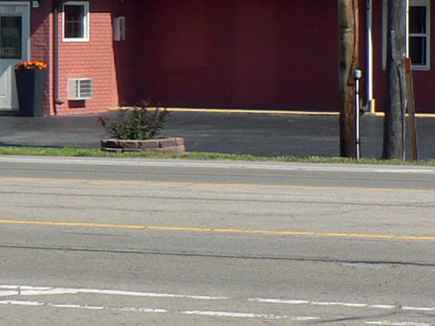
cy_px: 33
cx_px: 189
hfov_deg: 10.8
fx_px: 2299
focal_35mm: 183
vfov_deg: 8.1
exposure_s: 1/400
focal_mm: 7.2
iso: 80
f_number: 5
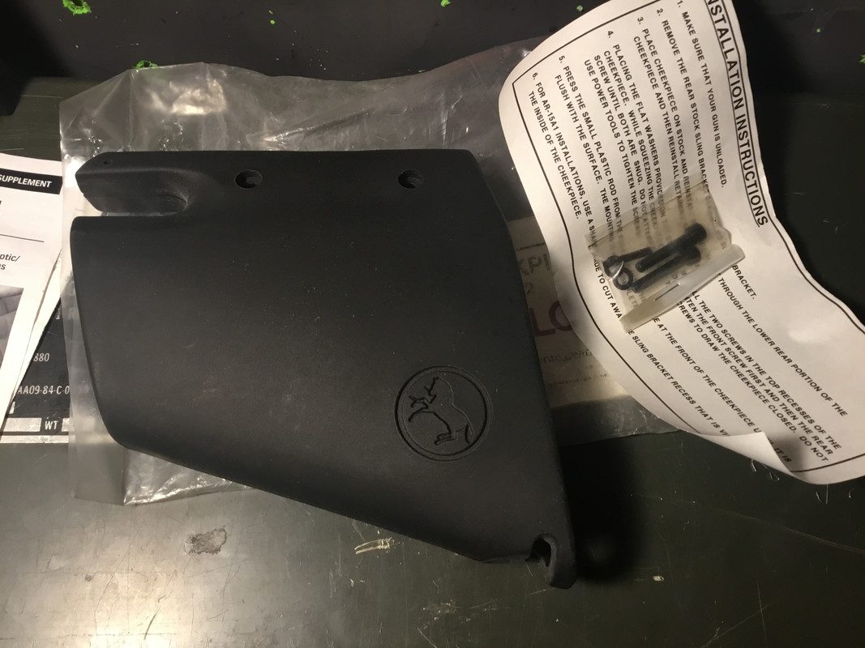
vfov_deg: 45.4
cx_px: 432
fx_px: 775
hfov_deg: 58.4
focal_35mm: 31
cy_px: 324
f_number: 2.4
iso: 80
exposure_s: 1/30
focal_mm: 3.3
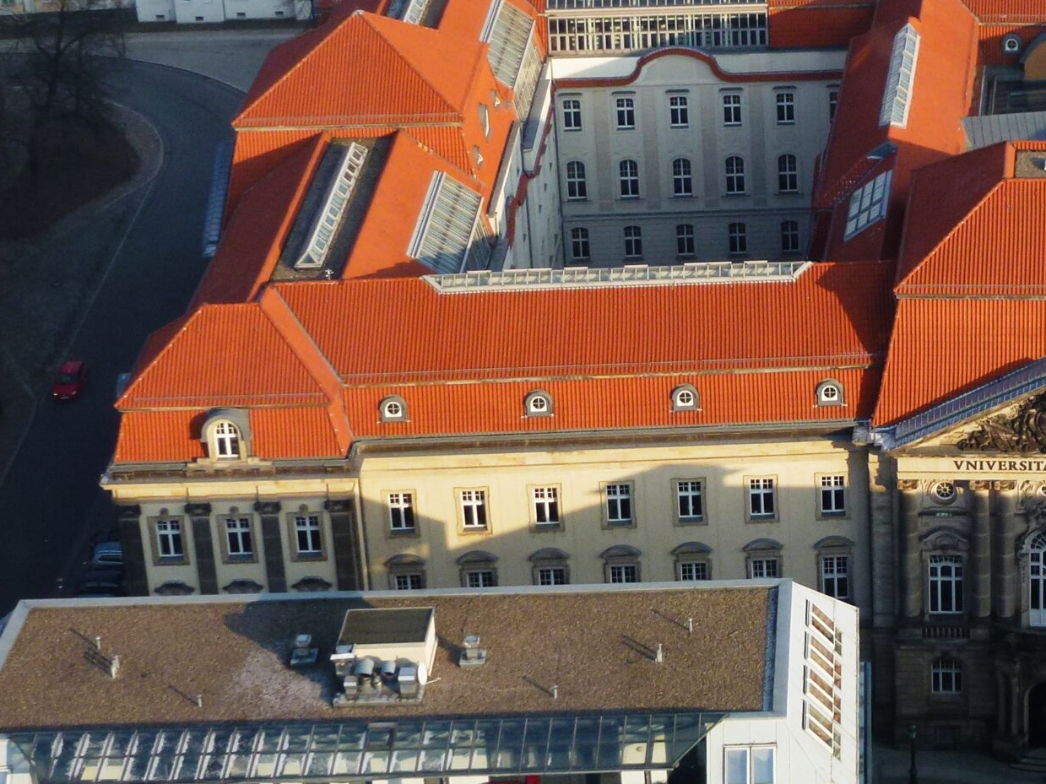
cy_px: 138
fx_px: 2810
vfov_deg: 15.8
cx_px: 1034
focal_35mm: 93
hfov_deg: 20.4
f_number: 4
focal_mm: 8
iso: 100
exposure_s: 1/400
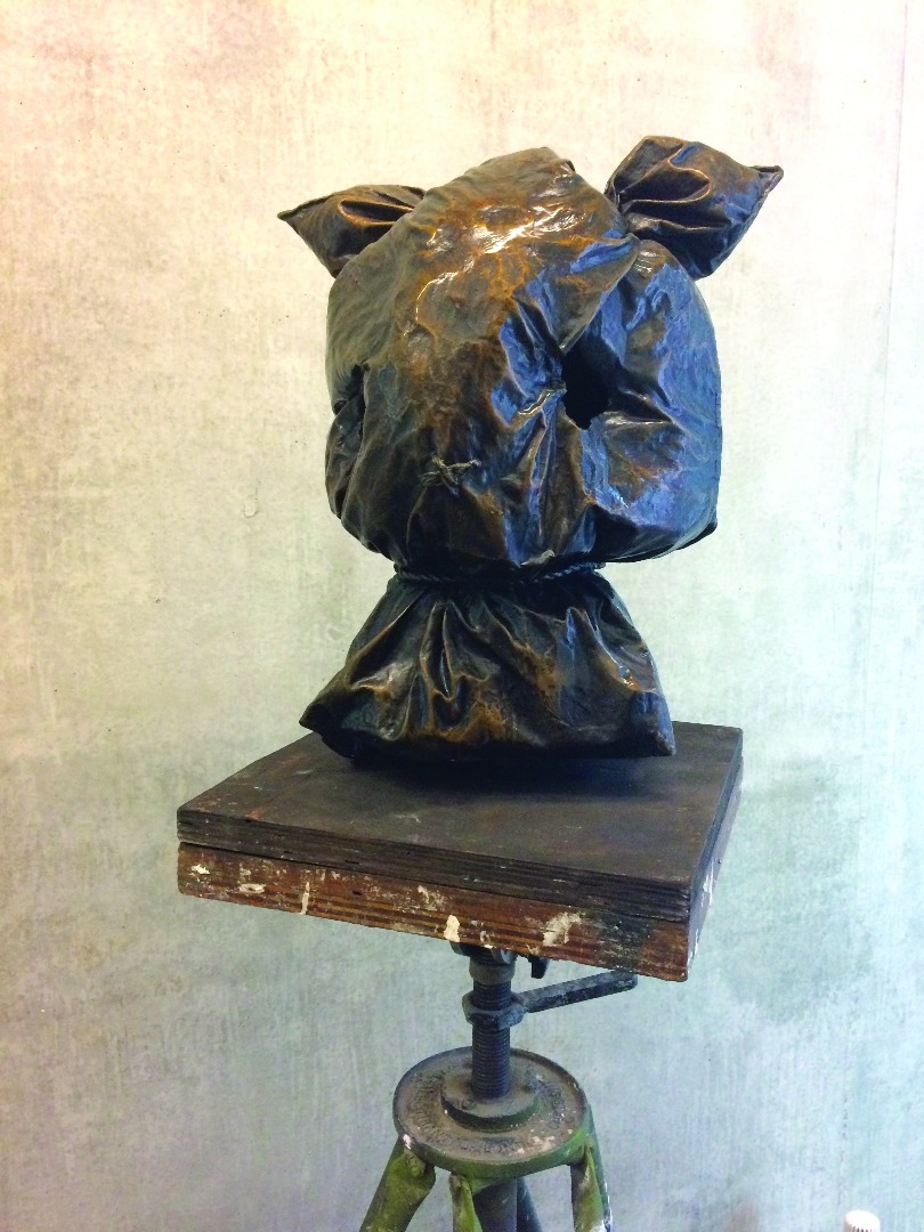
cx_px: 462
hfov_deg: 48.2
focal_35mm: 29
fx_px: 1032
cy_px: 616
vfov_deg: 61.7
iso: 250
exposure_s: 1/33
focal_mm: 4.15
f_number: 2.2
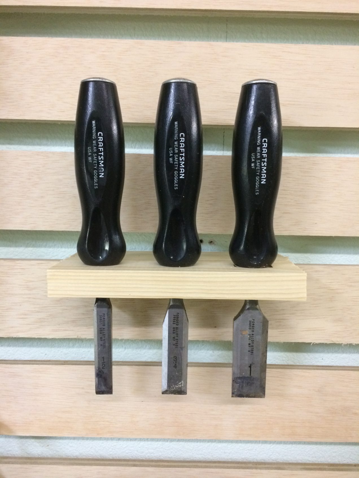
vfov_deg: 61.7
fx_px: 401
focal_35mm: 29
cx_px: 180
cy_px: 239
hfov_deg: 48.2
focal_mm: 4.15
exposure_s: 1/30
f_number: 2.2
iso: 250
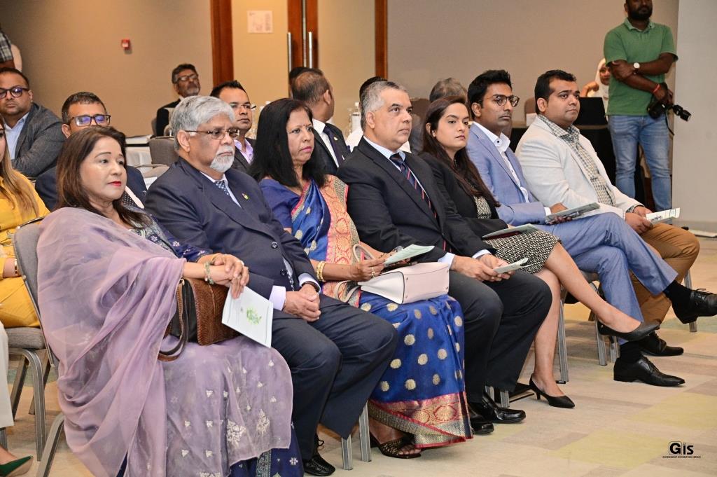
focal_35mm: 82
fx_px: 1632
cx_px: 358
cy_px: 238
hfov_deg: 24.8
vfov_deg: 16.6
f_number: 5.6
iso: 3200
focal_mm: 82
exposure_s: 1/200
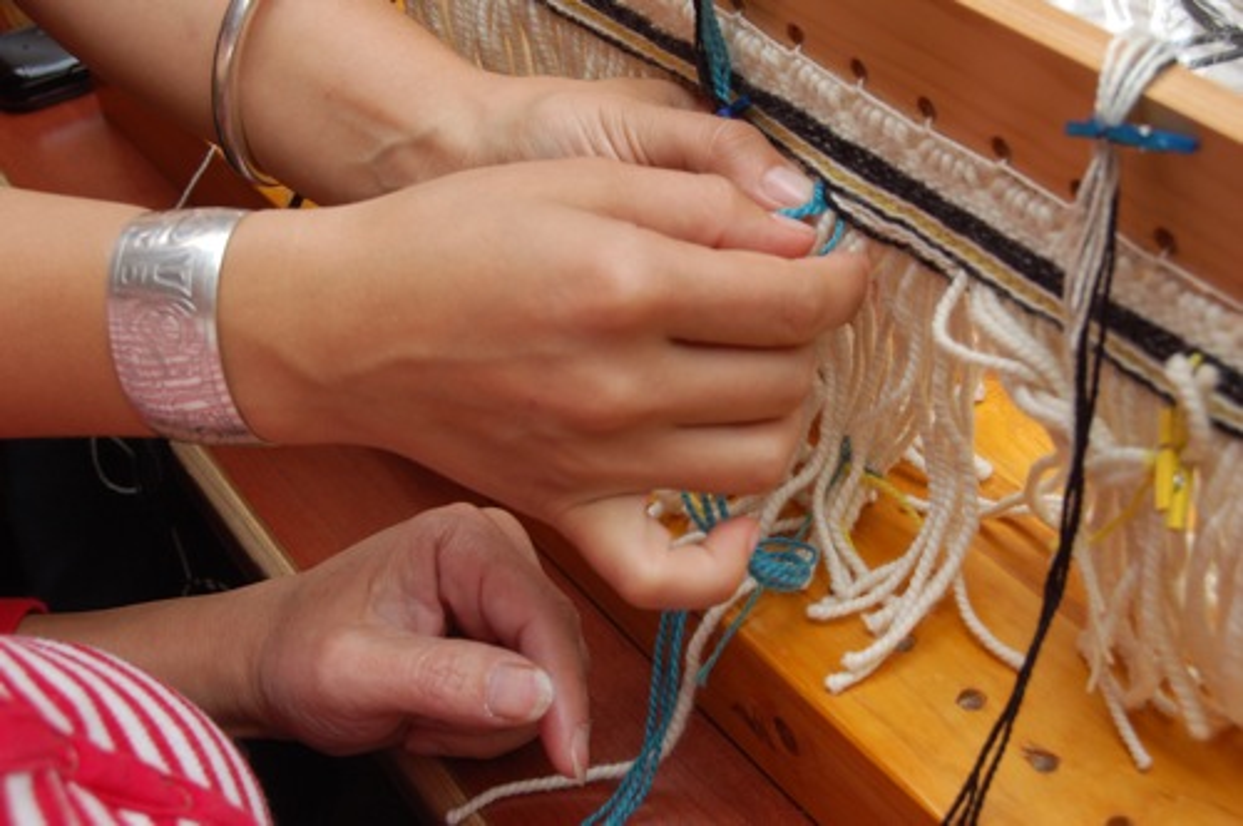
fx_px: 2069
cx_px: 622
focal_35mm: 60
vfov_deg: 22.6
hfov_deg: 33.4
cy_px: 413
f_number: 8
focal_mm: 40
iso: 400
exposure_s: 1/60
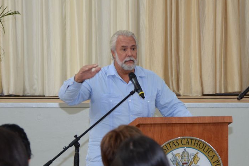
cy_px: 105
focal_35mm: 189
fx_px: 1307
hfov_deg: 10.9
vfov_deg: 7.3
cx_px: 163
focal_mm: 86
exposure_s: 1/50
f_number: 5.6
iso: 1250
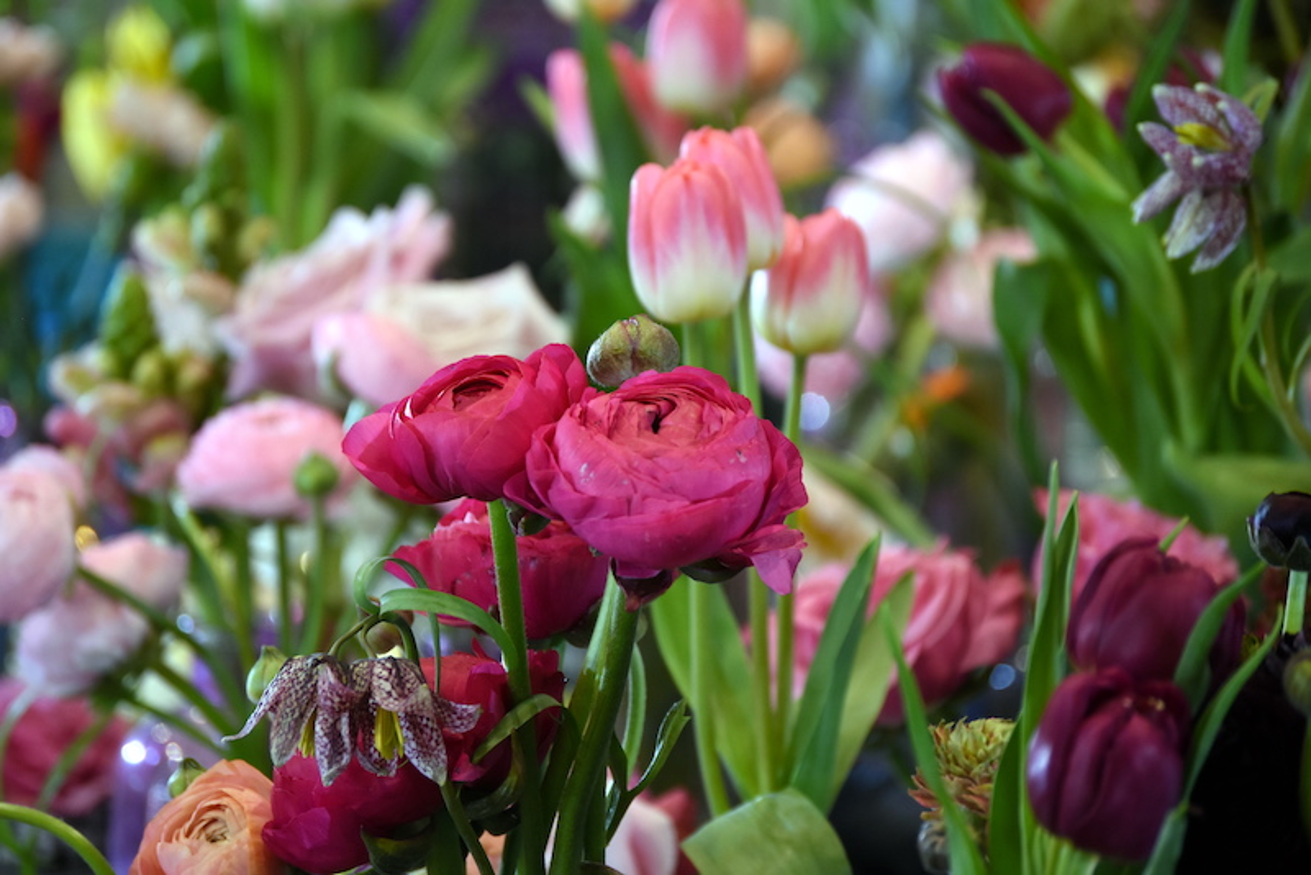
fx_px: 7377
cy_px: 438
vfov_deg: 6.8
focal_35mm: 202
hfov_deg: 10.2
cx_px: 656
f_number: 5
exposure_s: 1/60
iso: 800
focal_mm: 135
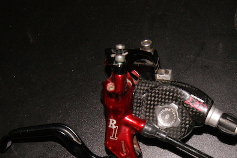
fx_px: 442
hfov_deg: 29.4
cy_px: 154
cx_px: 188
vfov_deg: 19.8
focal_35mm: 67
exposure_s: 1/60
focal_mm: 22
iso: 400
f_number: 5.6
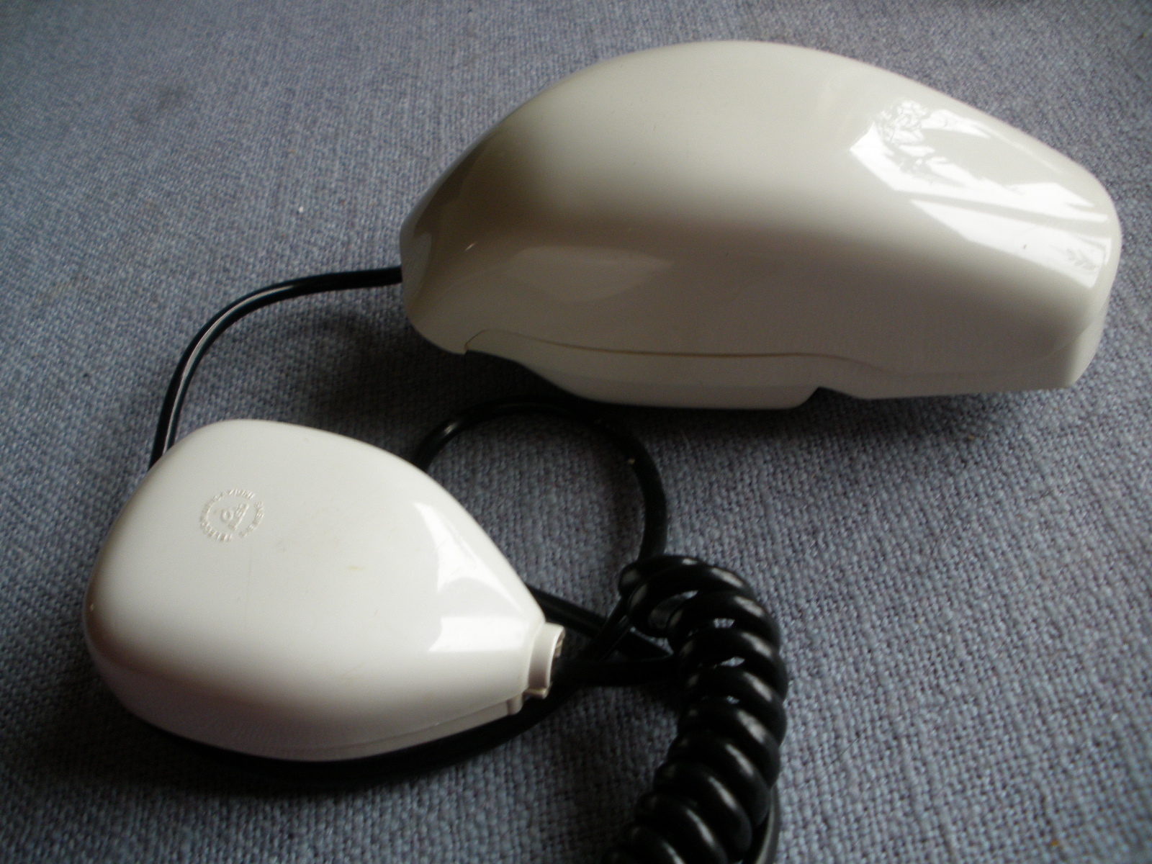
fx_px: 1198
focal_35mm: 36
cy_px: 432
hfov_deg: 51.4
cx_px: 576
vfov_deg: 39.7
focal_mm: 6.3
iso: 125
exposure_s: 1/30
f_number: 3.5
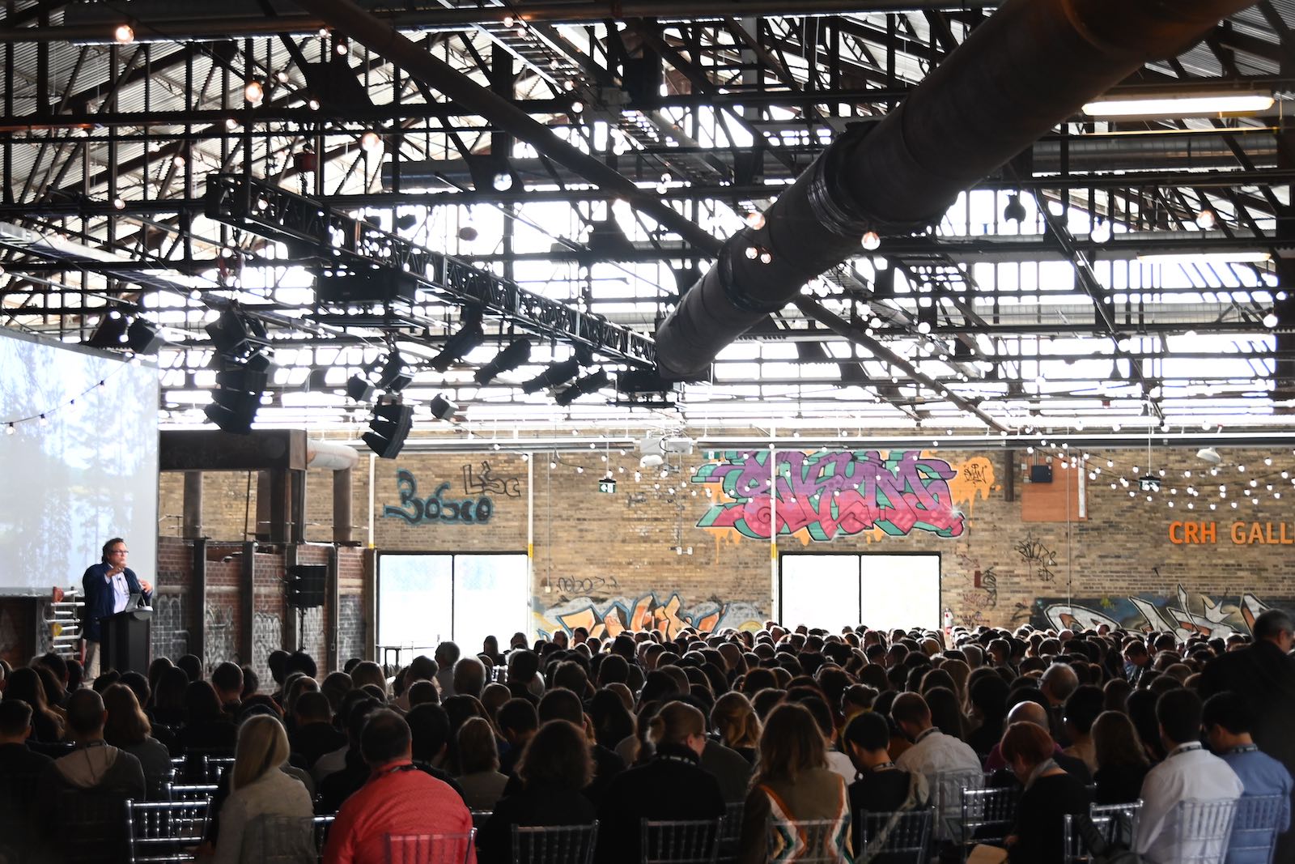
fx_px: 2806
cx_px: 648
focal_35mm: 78
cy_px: 432
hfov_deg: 26.0
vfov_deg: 17.5
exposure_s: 1/80
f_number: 4.8
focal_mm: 52
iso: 1250
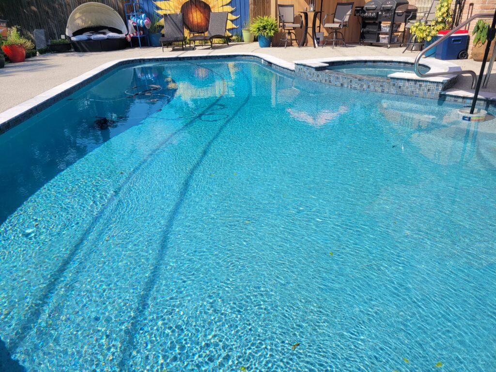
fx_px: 373
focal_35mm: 26
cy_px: 186
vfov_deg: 53.1
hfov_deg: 67.3
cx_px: 248
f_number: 1.8
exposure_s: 1/1914
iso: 40
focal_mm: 5.4
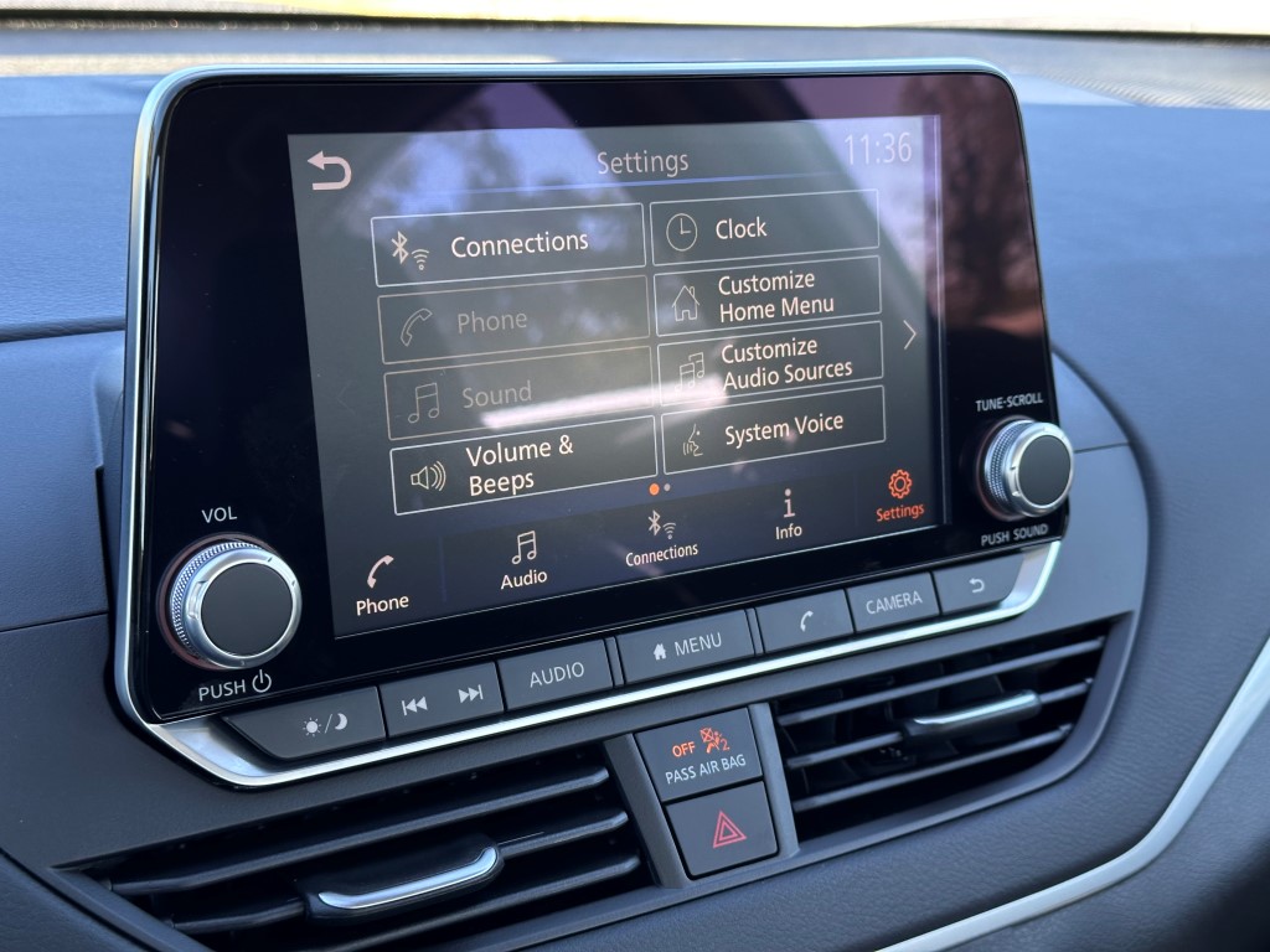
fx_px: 1761
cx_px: 635
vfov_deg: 30.3
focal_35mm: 48
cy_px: 476
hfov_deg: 39.7
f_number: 1.78
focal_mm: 6.86
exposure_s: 1/121
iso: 64
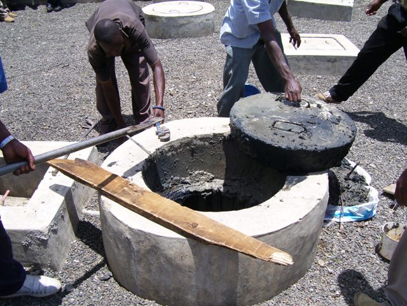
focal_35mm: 37
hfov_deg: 50.1
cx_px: 204
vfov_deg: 38.7
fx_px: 435
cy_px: 153
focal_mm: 6
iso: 80
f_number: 4.8
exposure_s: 1/350
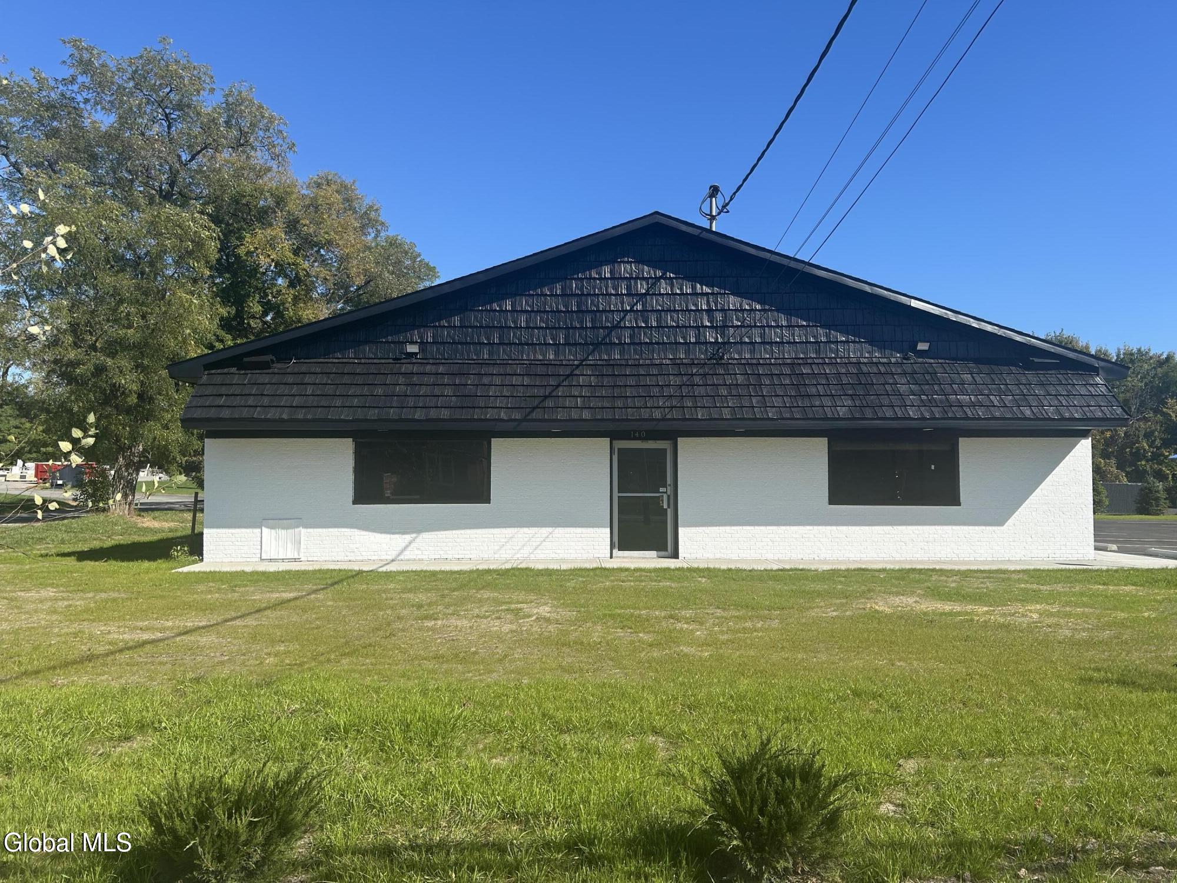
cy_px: 442
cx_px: 588
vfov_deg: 53.1
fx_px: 884
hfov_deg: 67.3
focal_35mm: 26
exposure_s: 1/3165
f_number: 1.5
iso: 50
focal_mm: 5.7
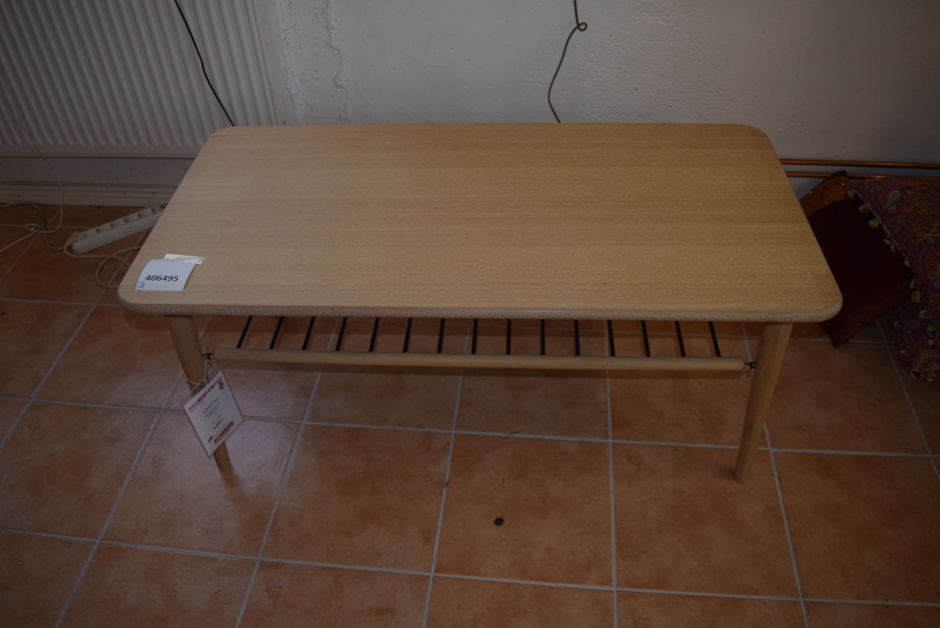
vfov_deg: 43.7
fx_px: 784
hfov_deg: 61.9
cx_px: 470
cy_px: 314
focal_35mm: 30
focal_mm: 20
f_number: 4
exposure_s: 1/60
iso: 800
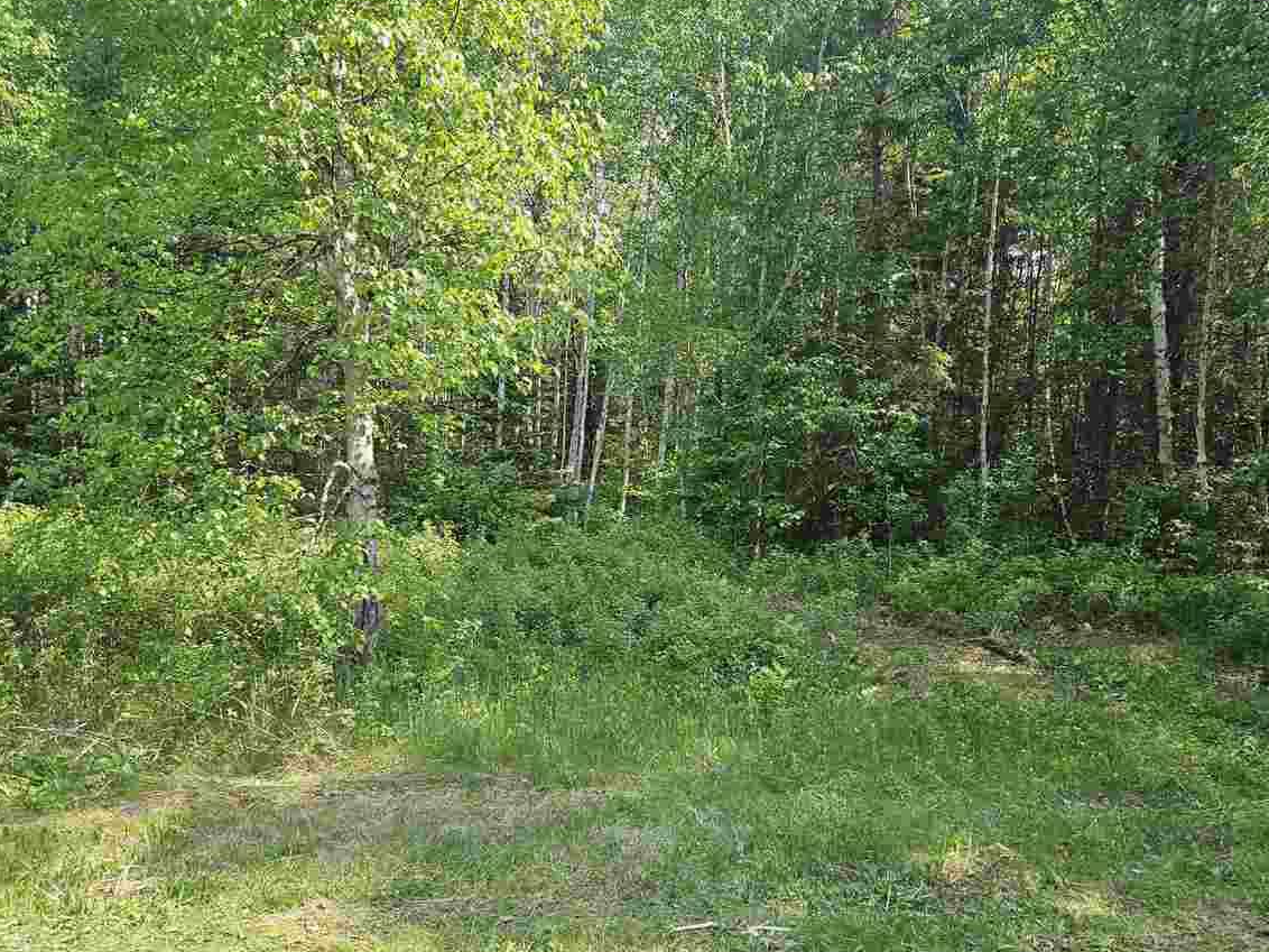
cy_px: 521
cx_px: 677
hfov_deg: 67.2
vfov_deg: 53.0
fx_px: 953
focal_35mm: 26
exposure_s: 1/405
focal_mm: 5.4
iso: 25
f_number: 1.8
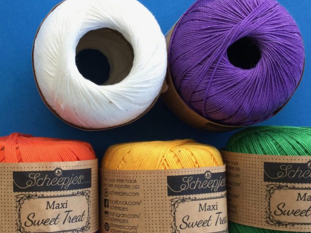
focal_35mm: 57
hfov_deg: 33.3
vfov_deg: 25.6
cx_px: 88
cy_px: 146
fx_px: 512
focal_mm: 3.3
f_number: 2.4
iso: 32
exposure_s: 1/50
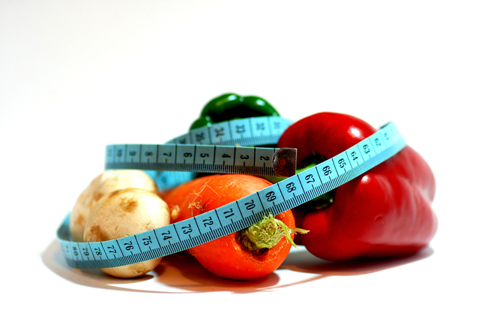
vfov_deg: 10.1
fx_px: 1795
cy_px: 160
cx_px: 240
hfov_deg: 15.2
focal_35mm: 135
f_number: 3.5
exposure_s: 1/30
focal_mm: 90
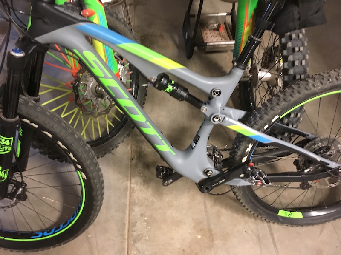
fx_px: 286
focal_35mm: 29
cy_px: 128
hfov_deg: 61.7
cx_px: 170
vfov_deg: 48.2
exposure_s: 1/15
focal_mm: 4.15
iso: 400
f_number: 2.2
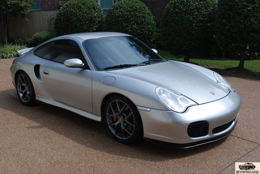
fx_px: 304
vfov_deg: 32.0
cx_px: 130
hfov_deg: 46.3
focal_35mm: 42
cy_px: 87
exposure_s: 1/200
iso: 100
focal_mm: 28
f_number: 7.1
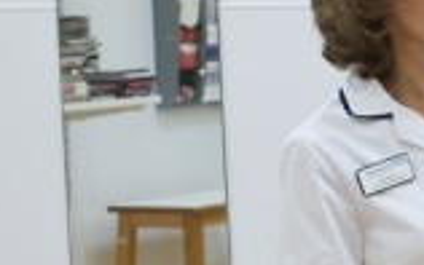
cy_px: 459
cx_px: 1116
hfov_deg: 6.0
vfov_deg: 4.0
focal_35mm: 330
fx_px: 3816
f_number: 5.6
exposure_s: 1/90
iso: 800
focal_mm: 50
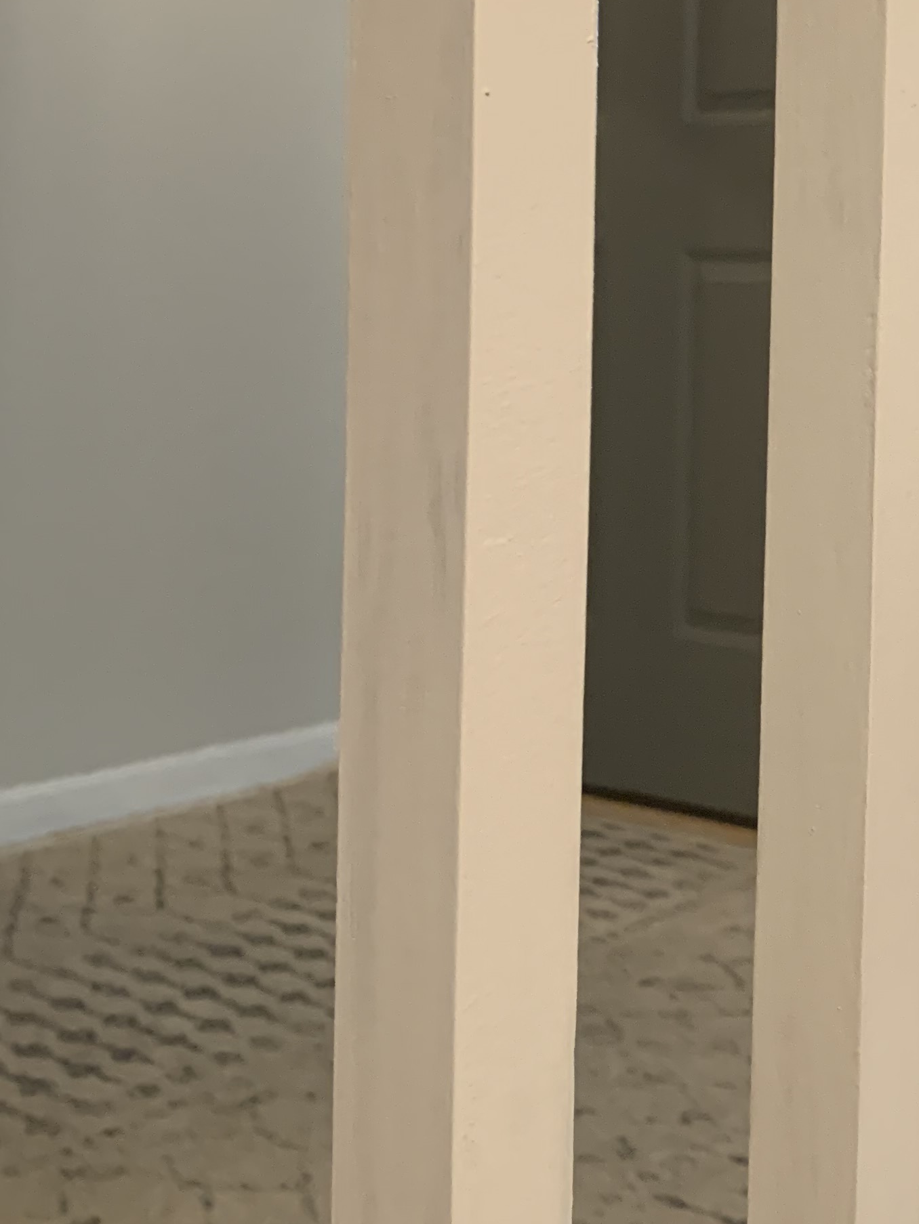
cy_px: 360
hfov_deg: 24.2
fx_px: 2052
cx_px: 895
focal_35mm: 58
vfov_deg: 32.8
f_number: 1.8
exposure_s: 1/40
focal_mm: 4.25
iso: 400
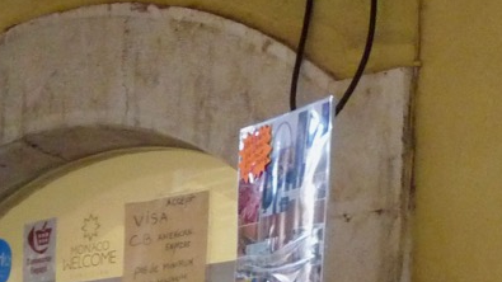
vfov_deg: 10.4
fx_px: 1411
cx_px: 548
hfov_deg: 19.4
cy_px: 594
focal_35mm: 106
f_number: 3.4
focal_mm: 5
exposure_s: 1/30
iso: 400
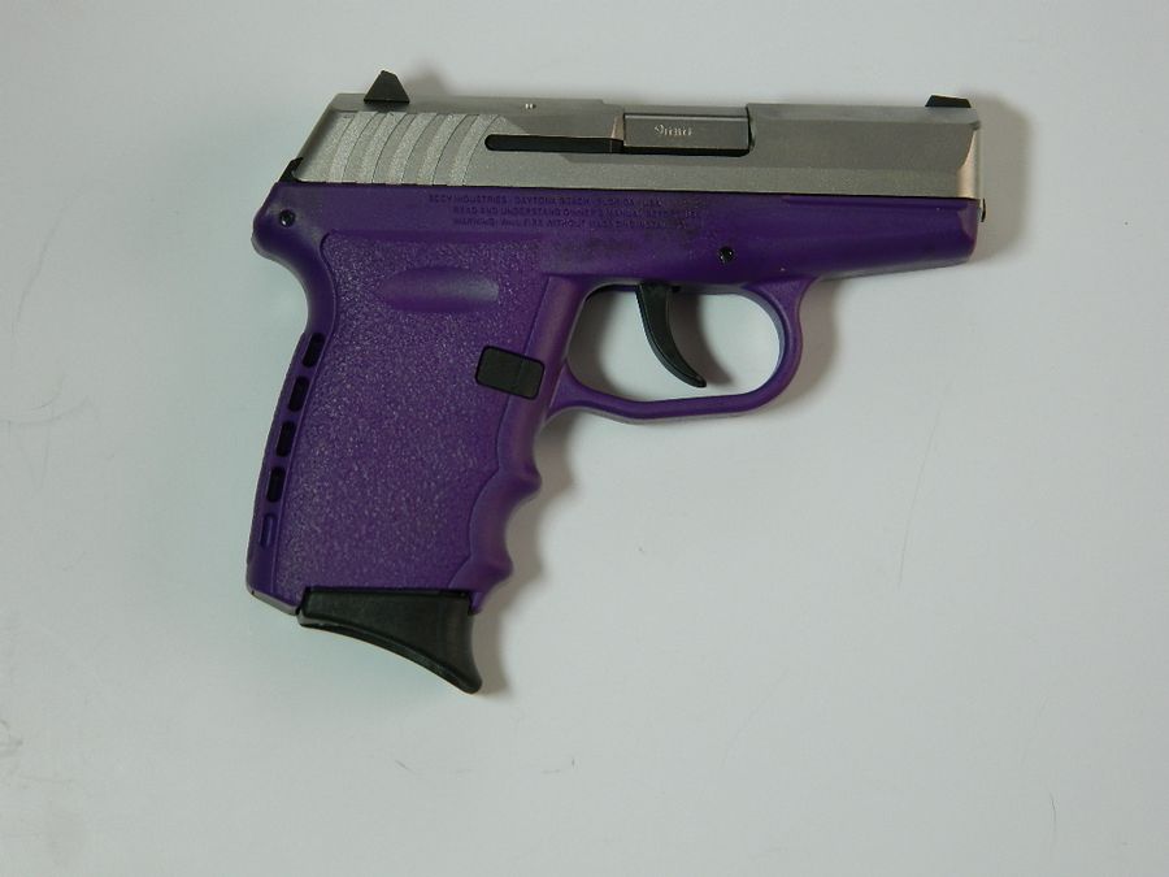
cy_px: 438
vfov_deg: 9.9
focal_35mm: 150
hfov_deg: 13.2
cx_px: 584
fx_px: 5066
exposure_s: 1/60
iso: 80
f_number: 4.9
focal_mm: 27
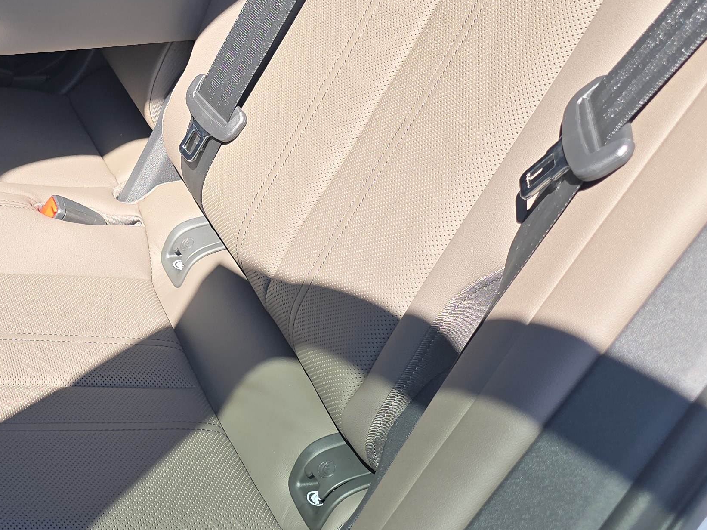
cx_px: 107
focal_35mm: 56
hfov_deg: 33.0
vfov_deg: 25.8
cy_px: 132
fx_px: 1144
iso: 12
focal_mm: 6.3
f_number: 1.7
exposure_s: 1/180
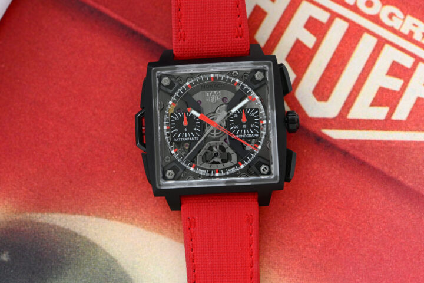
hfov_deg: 33.4
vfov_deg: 22.6
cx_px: 212
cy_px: 142
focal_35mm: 60
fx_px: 707
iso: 400
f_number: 6.3
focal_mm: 60
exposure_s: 1/60
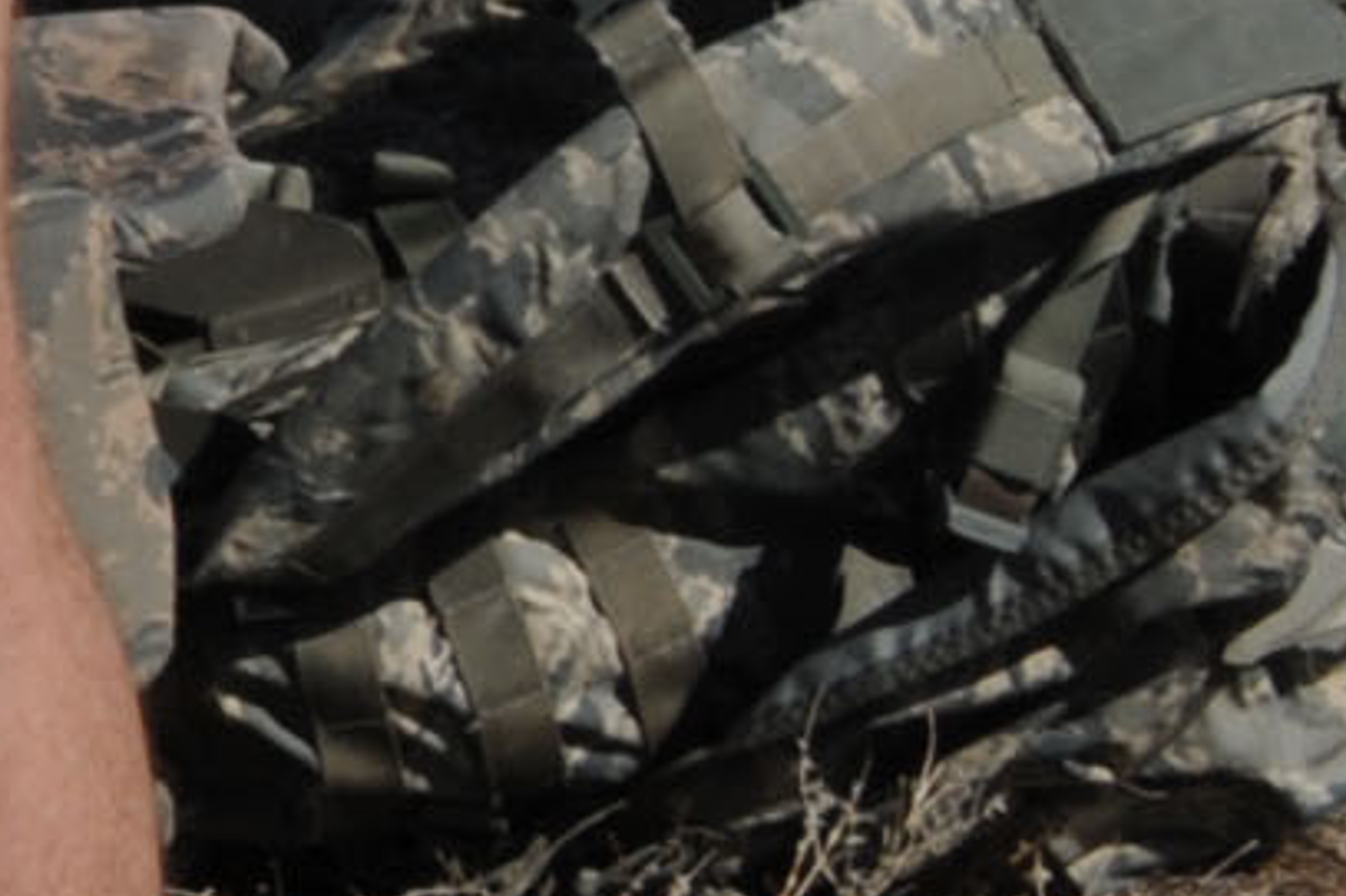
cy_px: -2295
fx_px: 20480
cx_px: -3403
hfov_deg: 3.6
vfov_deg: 2.5
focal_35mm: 548
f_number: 22
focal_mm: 70
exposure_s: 1/320
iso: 500
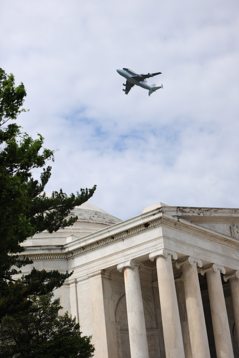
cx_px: 120
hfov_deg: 19.5
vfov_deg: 28.8
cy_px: 179
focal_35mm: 70
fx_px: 697
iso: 200
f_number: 2.8
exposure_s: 1/4000
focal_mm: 70
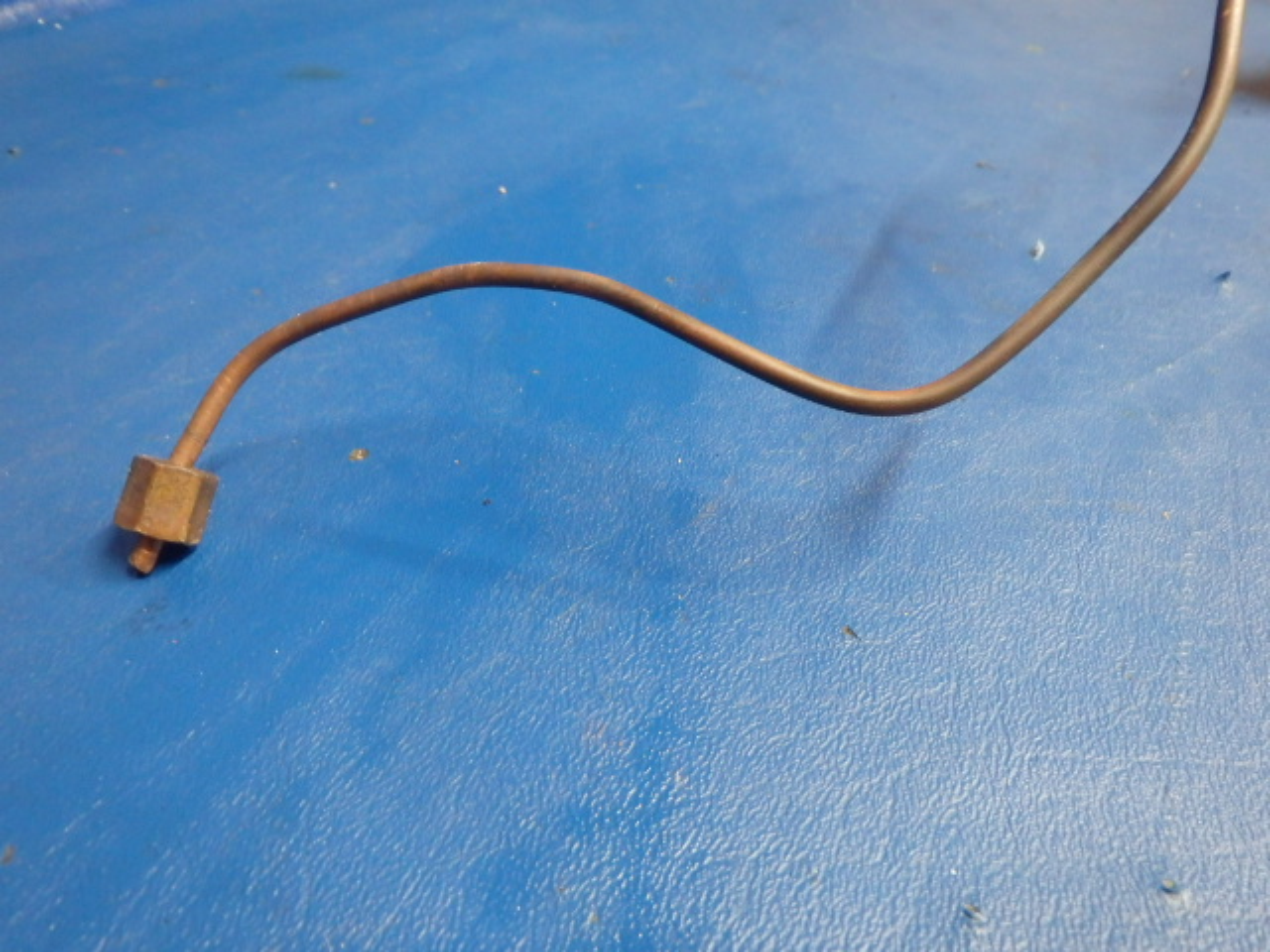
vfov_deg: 49.7
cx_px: 635
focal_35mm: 28
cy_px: 476
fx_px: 1027
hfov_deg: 63.4
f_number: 3.9
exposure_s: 1/20
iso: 800
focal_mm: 5
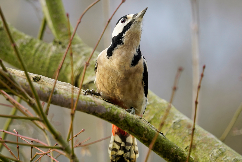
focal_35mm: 600
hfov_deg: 3.4
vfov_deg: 2.3
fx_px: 4033
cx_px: 121
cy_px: 81
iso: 320
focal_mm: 400
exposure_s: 1/40
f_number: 7.1
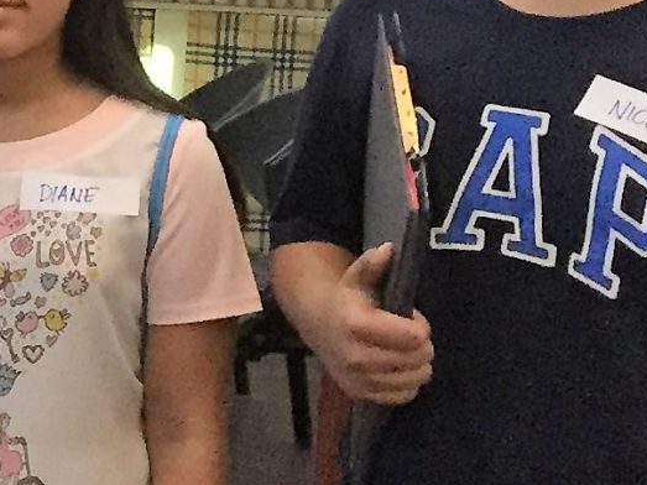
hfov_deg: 12.4
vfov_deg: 10.4
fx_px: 2653
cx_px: -615
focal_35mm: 142
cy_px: 141
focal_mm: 4.15
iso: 250
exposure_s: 1/24
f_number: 2.2
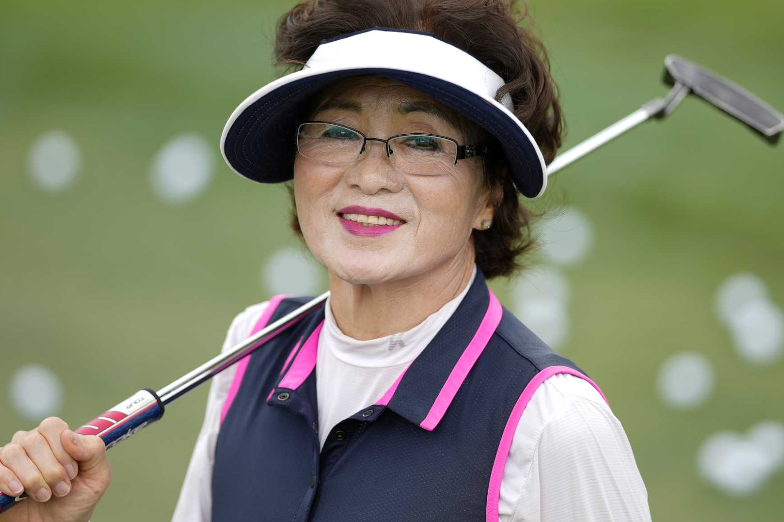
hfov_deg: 8.7
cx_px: 439
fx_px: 5160
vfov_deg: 5.8
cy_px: 236
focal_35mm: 237
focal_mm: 135
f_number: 1.8
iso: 50
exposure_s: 1/500
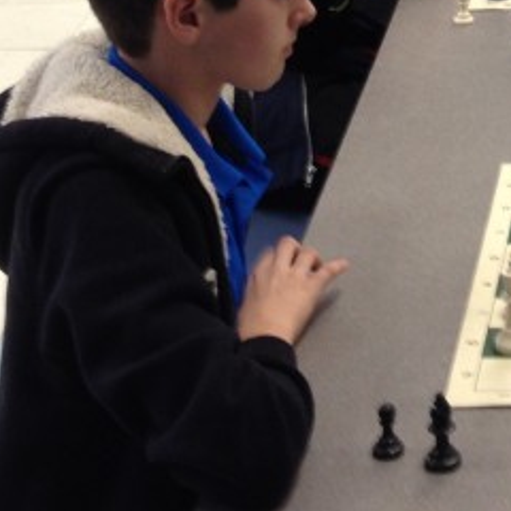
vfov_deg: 12.6
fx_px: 2205
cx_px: 677
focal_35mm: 132
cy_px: -236
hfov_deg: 12.8
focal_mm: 4.28
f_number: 2.4
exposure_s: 1/20
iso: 50
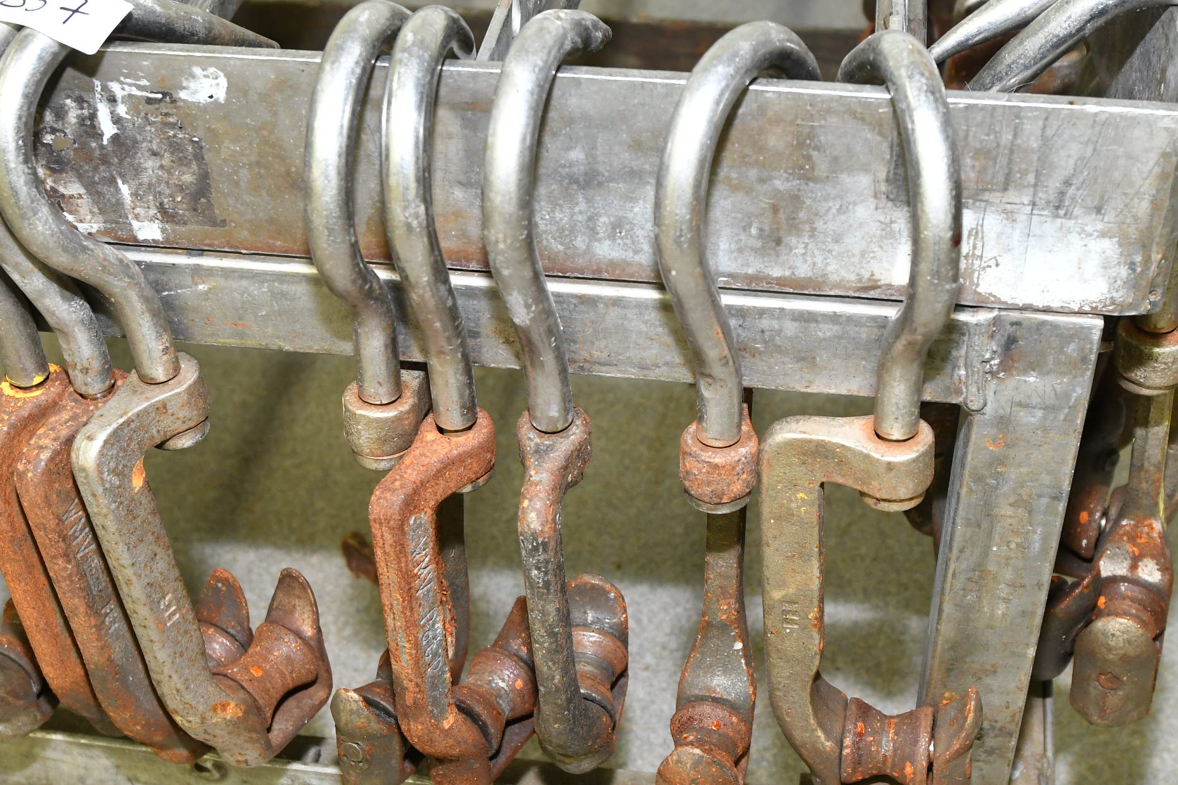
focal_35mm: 54
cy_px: 442
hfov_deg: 36.9
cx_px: 587
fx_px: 1767
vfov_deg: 25.0
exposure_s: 1/60
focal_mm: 24
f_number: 5
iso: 1000
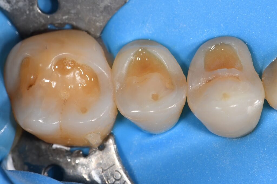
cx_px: 138
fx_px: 1208
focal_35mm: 157
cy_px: 92
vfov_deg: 8.7
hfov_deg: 13.1
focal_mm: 105
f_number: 32
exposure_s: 1/160
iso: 200
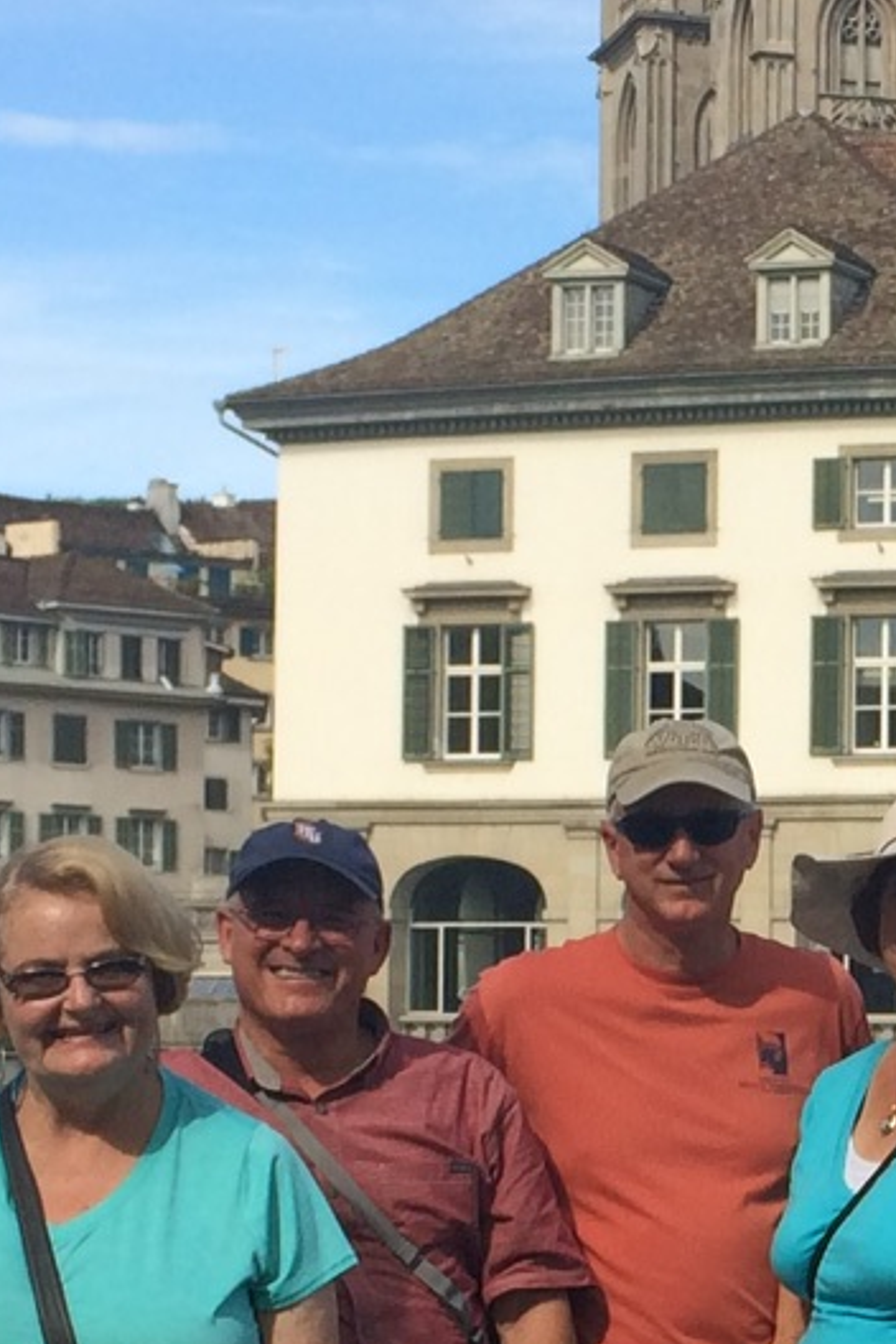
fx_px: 4368
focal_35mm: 117
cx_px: 1270
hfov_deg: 11.3
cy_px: 1097
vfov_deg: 17.3
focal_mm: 4.15
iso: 32
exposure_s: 1/1282
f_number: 2.2
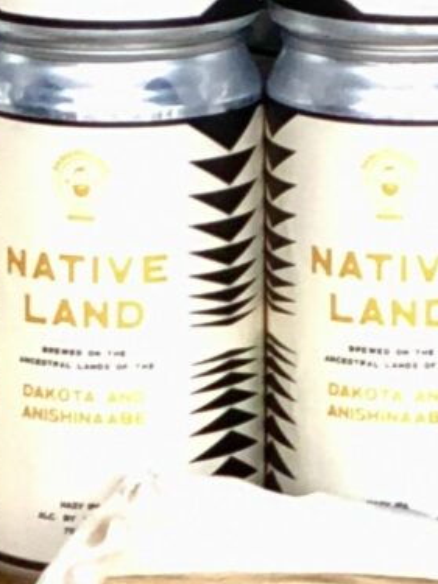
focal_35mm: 355
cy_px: -762
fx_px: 5993
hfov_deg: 4.2
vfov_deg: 5.4
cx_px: 376
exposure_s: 1/60
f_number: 2.4
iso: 100
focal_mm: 6
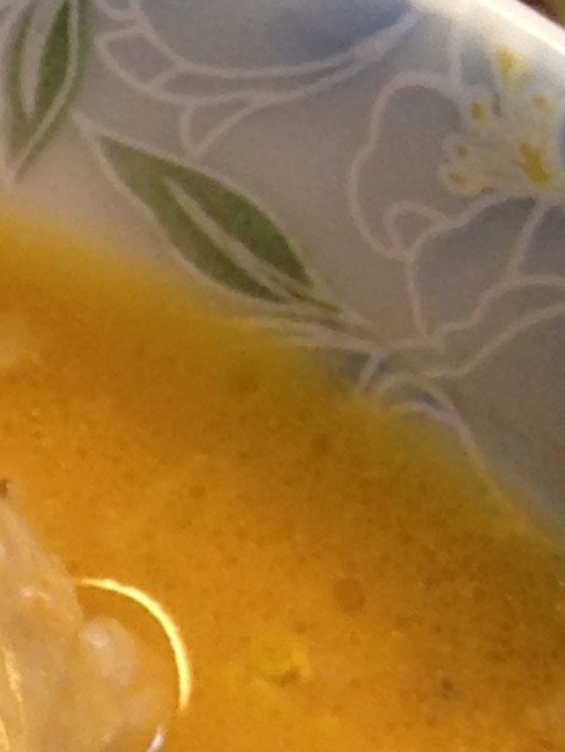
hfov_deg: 6.2
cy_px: 1877
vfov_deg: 7.8
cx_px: -620
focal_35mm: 233
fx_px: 5066
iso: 50
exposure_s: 1/24
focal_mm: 4.12
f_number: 2.4
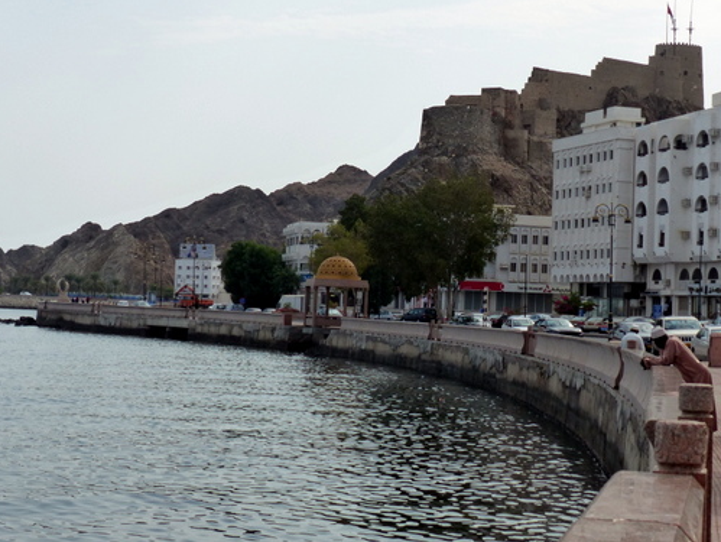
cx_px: 459
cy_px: 236
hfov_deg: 26.2
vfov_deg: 19.9
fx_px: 1542
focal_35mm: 74
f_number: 4
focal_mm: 10.1
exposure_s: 1/2000
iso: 160
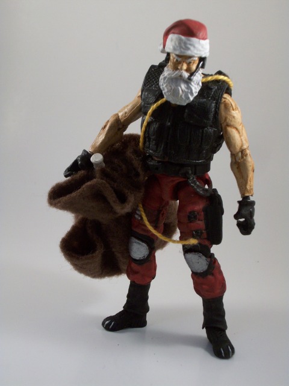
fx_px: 735
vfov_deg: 29.4
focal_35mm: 66
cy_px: 193
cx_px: 144
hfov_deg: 22.3
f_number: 4.1
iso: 107
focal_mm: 11
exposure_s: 1/77
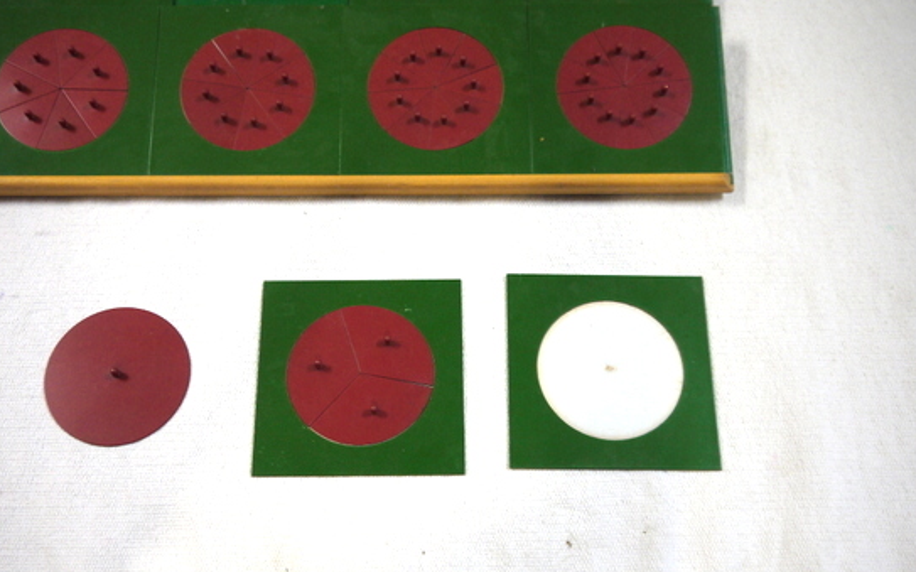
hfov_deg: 55.3
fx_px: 873
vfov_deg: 36.1
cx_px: 439
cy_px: 344
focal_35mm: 35
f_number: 3.5
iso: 250
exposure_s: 1/60
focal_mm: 14
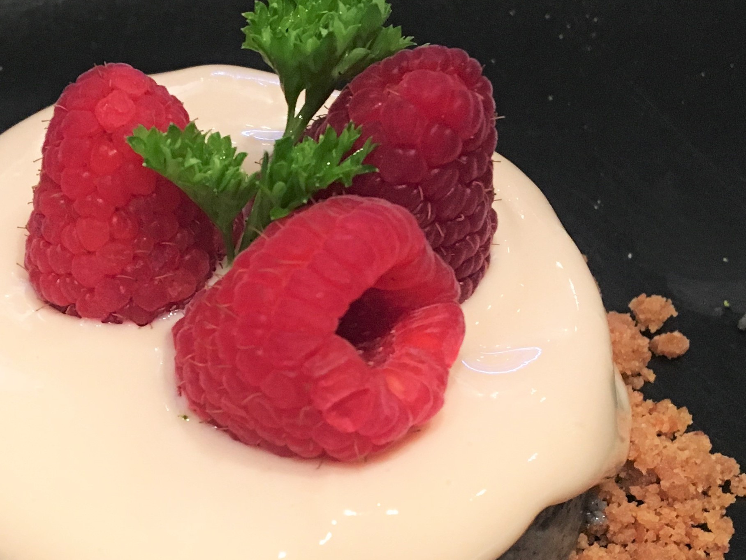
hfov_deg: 32.1
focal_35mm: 60
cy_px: 477
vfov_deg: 23.9
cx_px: 298
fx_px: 1293
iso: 160
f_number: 2.2
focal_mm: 4.15
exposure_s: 1/30
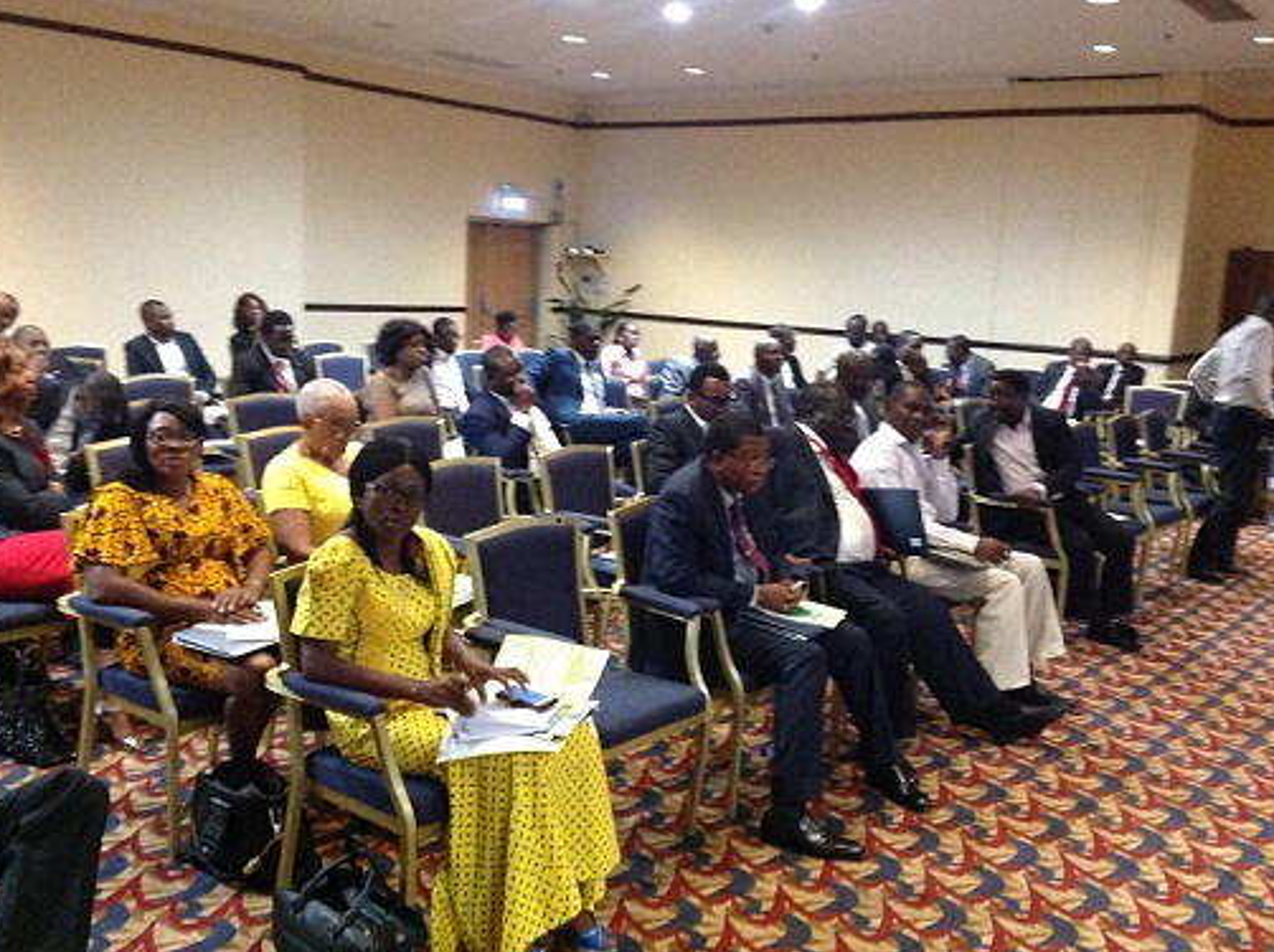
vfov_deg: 37.6
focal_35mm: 38
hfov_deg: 49.0
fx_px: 1397
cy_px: 496
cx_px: 633
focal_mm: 4.28
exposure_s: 1/15
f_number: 2.4
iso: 640
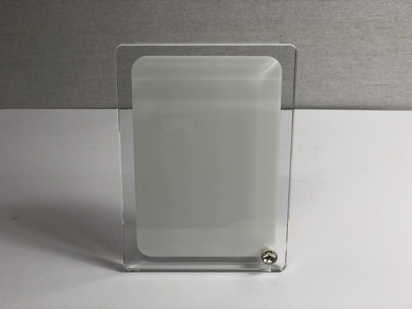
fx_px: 619
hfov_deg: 36.8
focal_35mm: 52
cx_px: 206
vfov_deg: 28.0
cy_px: 154
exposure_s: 1/100
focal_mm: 6
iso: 20
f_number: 2.4
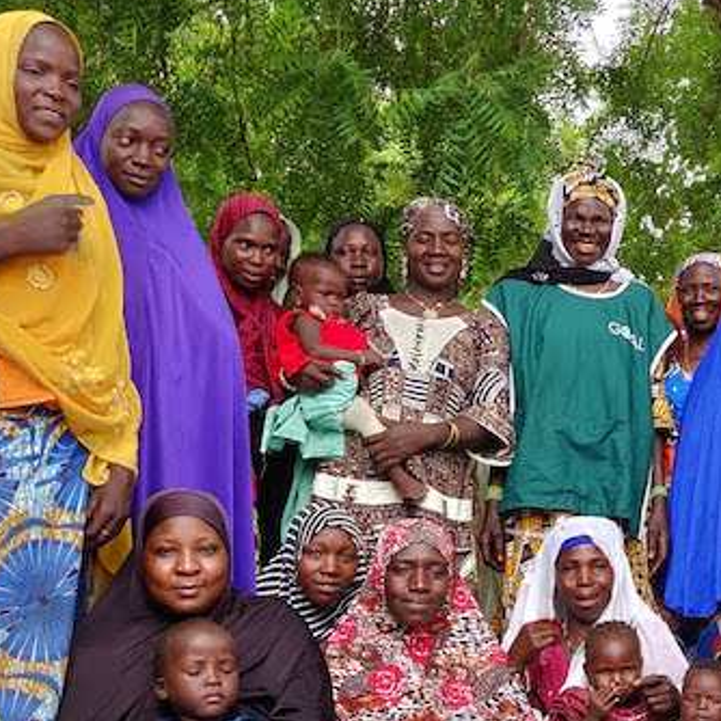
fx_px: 1249
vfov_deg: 31.8
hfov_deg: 30.9
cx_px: 630
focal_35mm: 53
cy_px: 509
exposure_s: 1/100
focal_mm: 4.25
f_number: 1.7
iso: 200
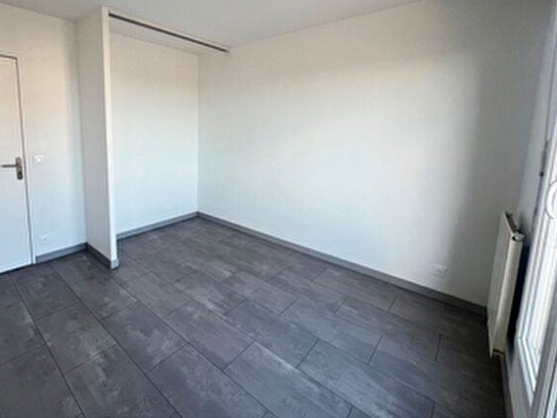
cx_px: 228
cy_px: 164
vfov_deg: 77.1
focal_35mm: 16
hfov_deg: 93.5
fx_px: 258
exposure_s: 1/99
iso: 80
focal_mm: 1.57
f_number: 1.8
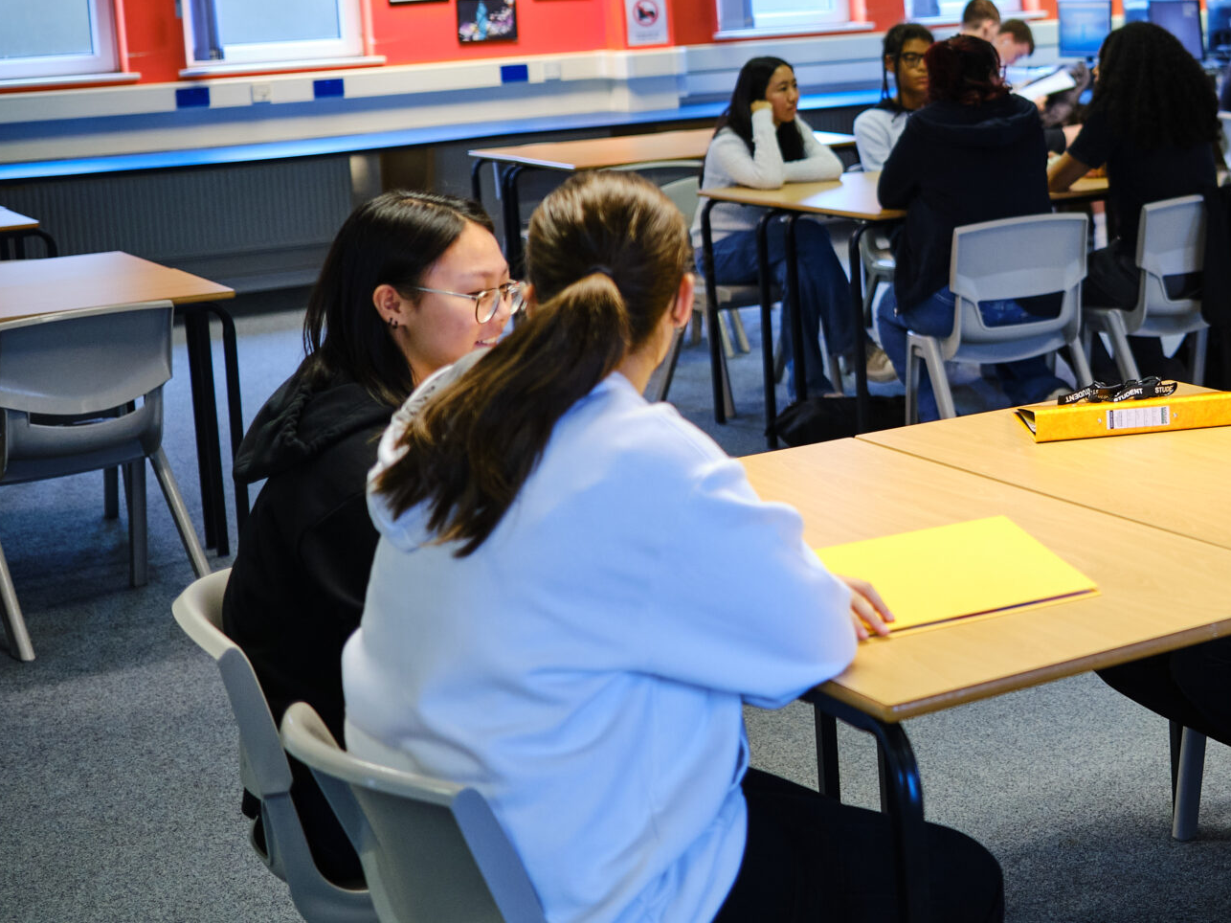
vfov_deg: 21.7
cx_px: 1189
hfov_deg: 27.5
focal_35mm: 67
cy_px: 193
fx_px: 2382
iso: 640
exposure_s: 1/160
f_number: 1.4
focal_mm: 23
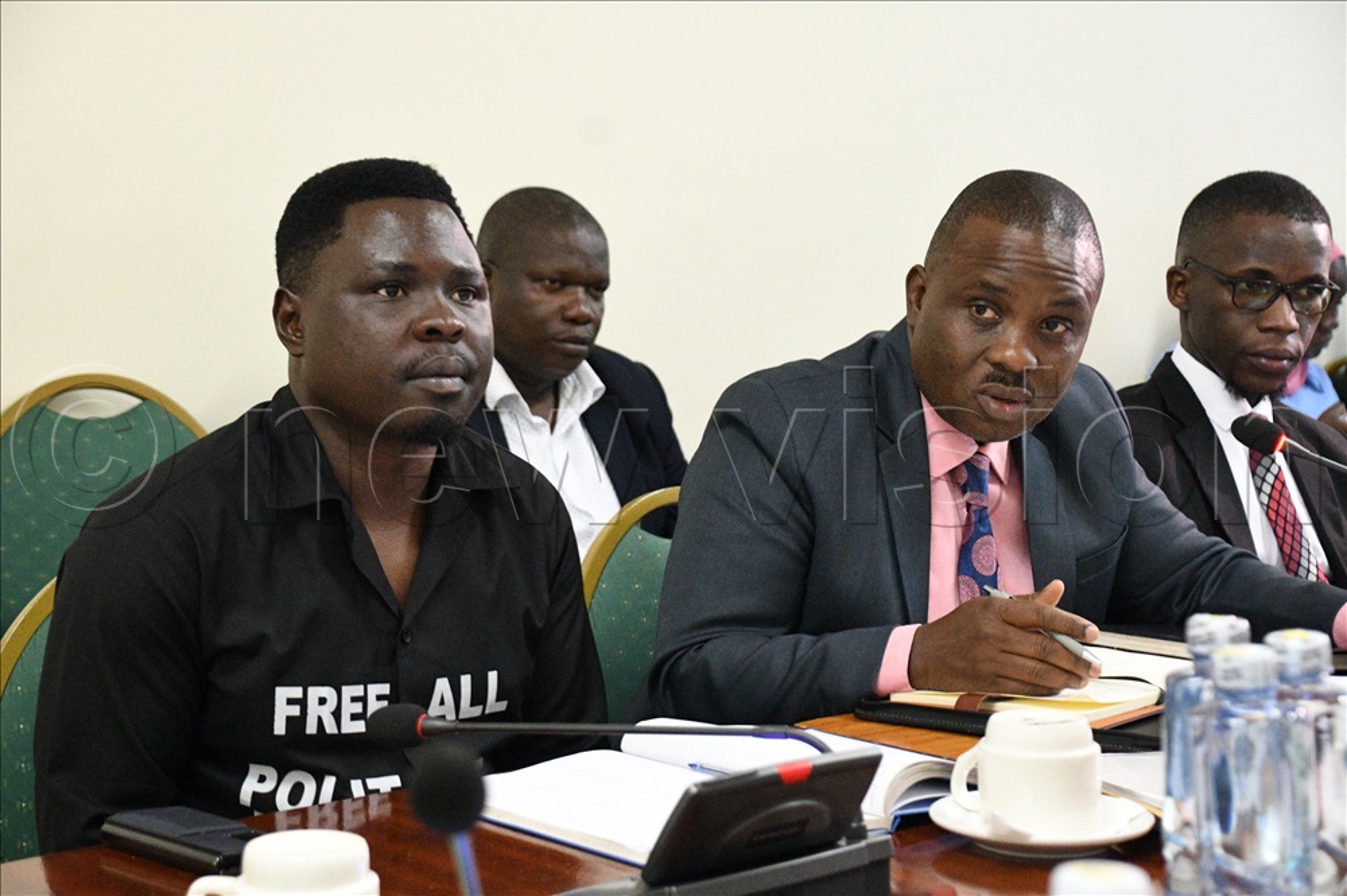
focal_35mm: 75
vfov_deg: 18.2
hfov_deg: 27.0
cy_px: 448
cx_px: 674
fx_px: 2804
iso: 8000
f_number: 4.8
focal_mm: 50
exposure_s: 1/50
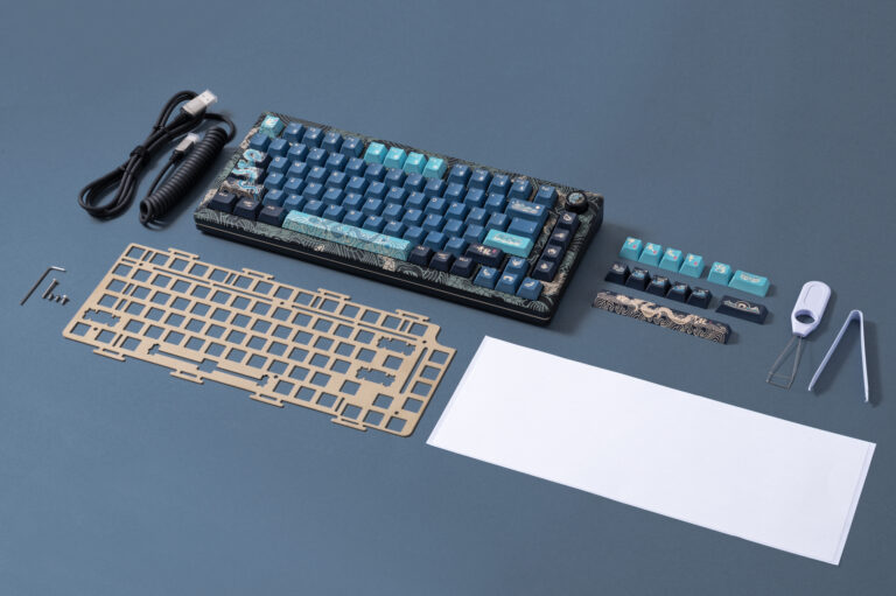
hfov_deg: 31.0
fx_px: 1617
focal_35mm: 65
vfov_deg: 20.9
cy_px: 298
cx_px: 448
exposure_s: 1/125
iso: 100
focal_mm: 65
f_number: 13
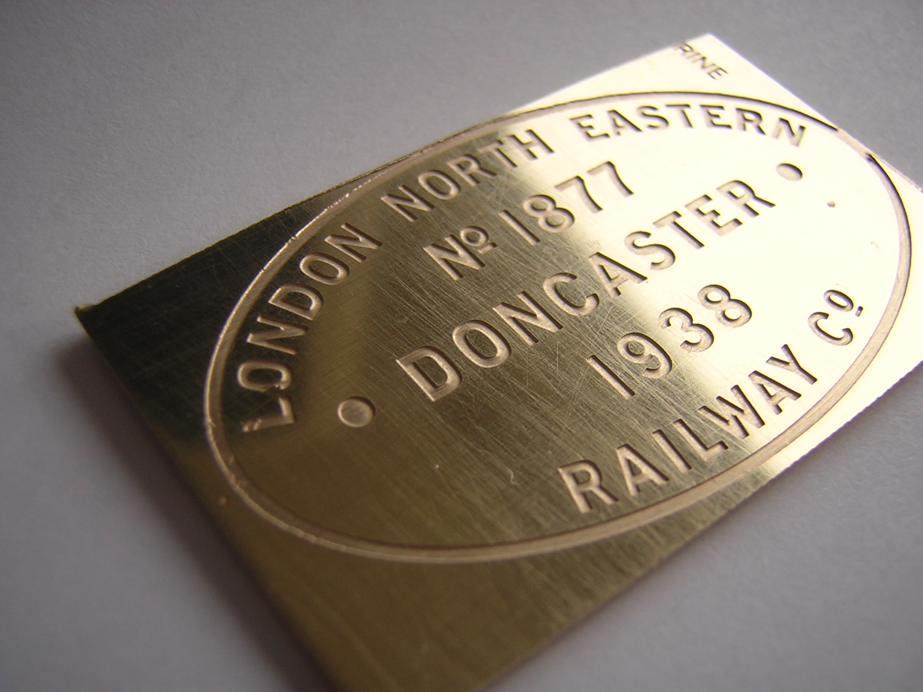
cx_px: 462
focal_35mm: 36
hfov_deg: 51.4
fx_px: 960
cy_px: 346
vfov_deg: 39.7
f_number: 2.6
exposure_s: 1/252
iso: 100
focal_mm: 4.7
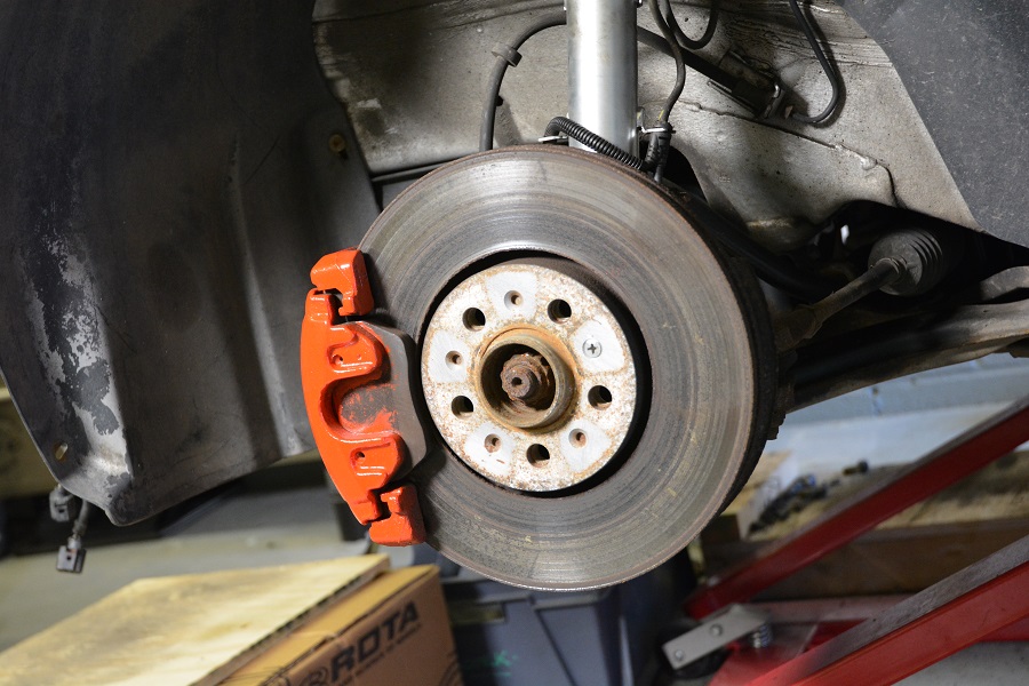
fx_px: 1715
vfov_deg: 22.6
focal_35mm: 60
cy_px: 343
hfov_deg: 33.4
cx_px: 514
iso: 2000
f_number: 4.2
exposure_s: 1/30
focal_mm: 40
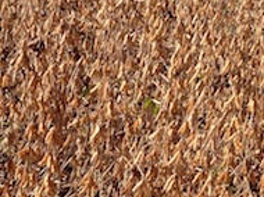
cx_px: 11
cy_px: 191
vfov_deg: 10.6
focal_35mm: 139
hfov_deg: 14.0
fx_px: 1059
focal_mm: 4.12
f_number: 2.4
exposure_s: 1/935
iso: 50
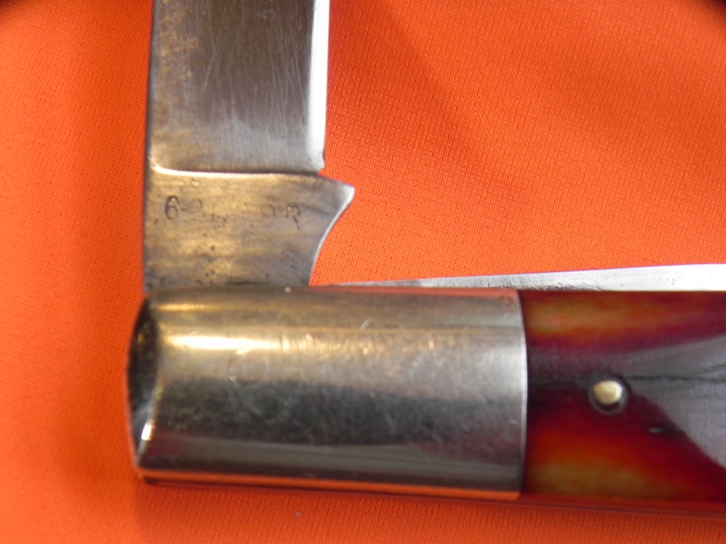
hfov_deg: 33.2
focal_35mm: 58
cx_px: 363
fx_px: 1216
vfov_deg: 25.2
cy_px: 272
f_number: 3.5
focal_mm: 10.3
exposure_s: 1/67.7
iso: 160
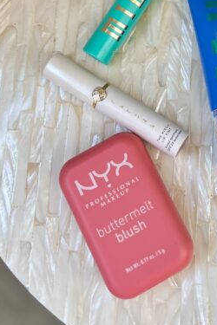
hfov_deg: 23.1
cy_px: 54
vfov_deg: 34.3
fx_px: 506
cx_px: 222
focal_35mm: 56
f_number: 1.5
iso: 40
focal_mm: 5.7
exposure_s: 1/120
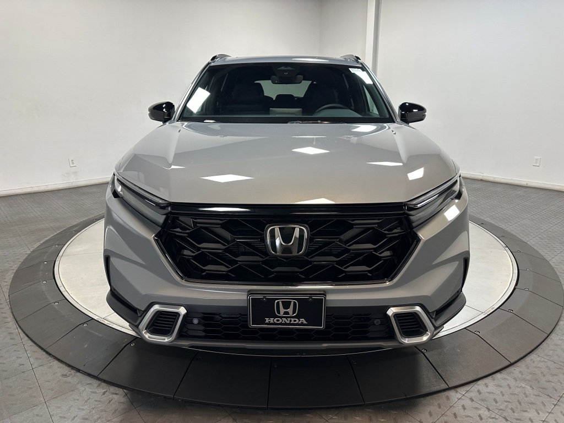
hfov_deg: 71.6
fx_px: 391
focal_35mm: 24
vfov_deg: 56.8
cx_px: 282
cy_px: 212
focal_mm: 6.86
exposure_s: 1/60
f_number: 1.78
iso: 250
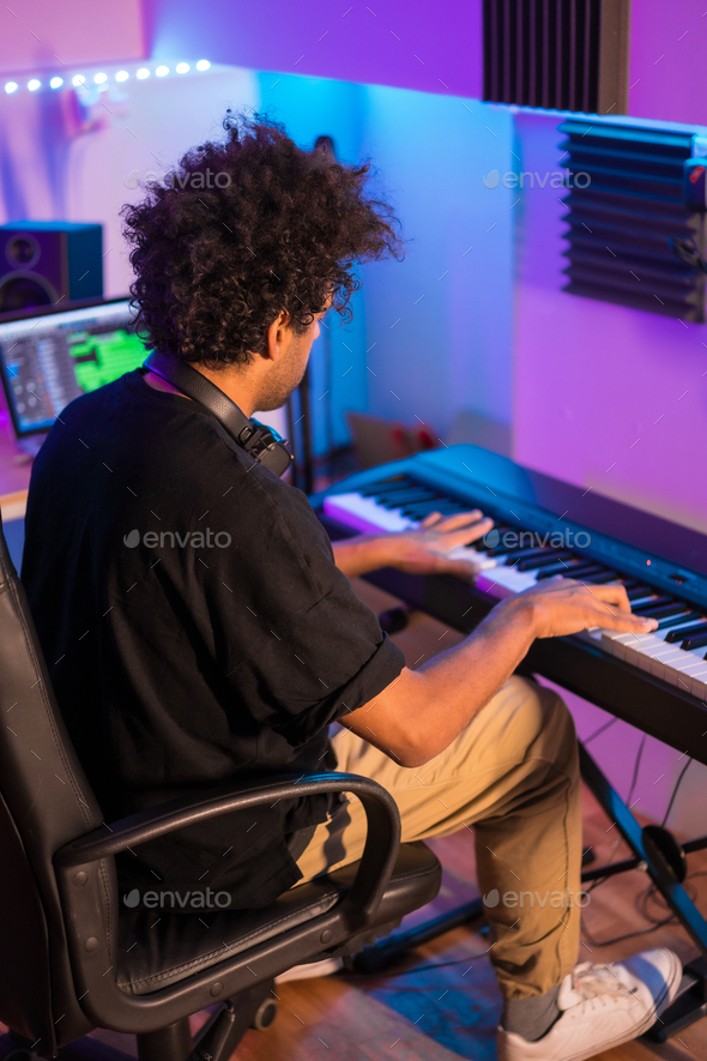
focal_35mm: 55
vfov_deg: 36.2
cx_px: 354
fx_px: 1620
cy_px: 530
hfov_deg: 24.6
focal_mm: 55
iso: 640
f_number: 1.8
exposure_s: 1/160
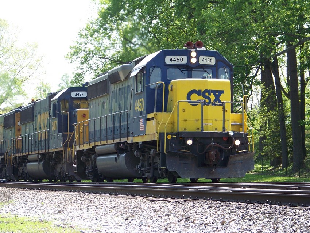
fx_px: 1326
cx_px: 155
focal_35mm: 148
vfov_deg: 10.0
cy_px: 116
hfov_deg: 13.3
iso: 63
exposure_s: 1/200
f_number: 3.2
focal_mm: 24
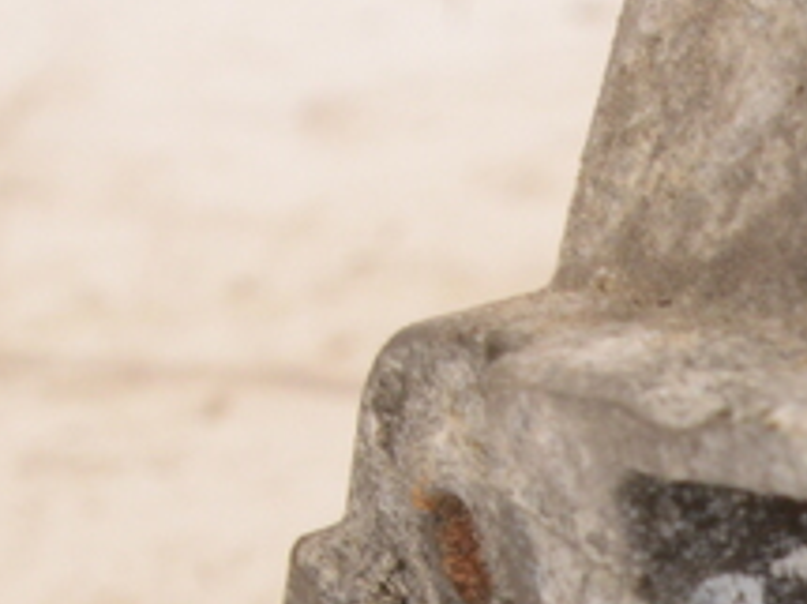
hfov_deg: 5.3
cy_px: 880
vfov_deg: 4.0
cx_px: 1637
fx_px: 8598
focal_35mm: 369
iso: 800
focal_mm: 55
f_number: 11
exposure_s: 1/60
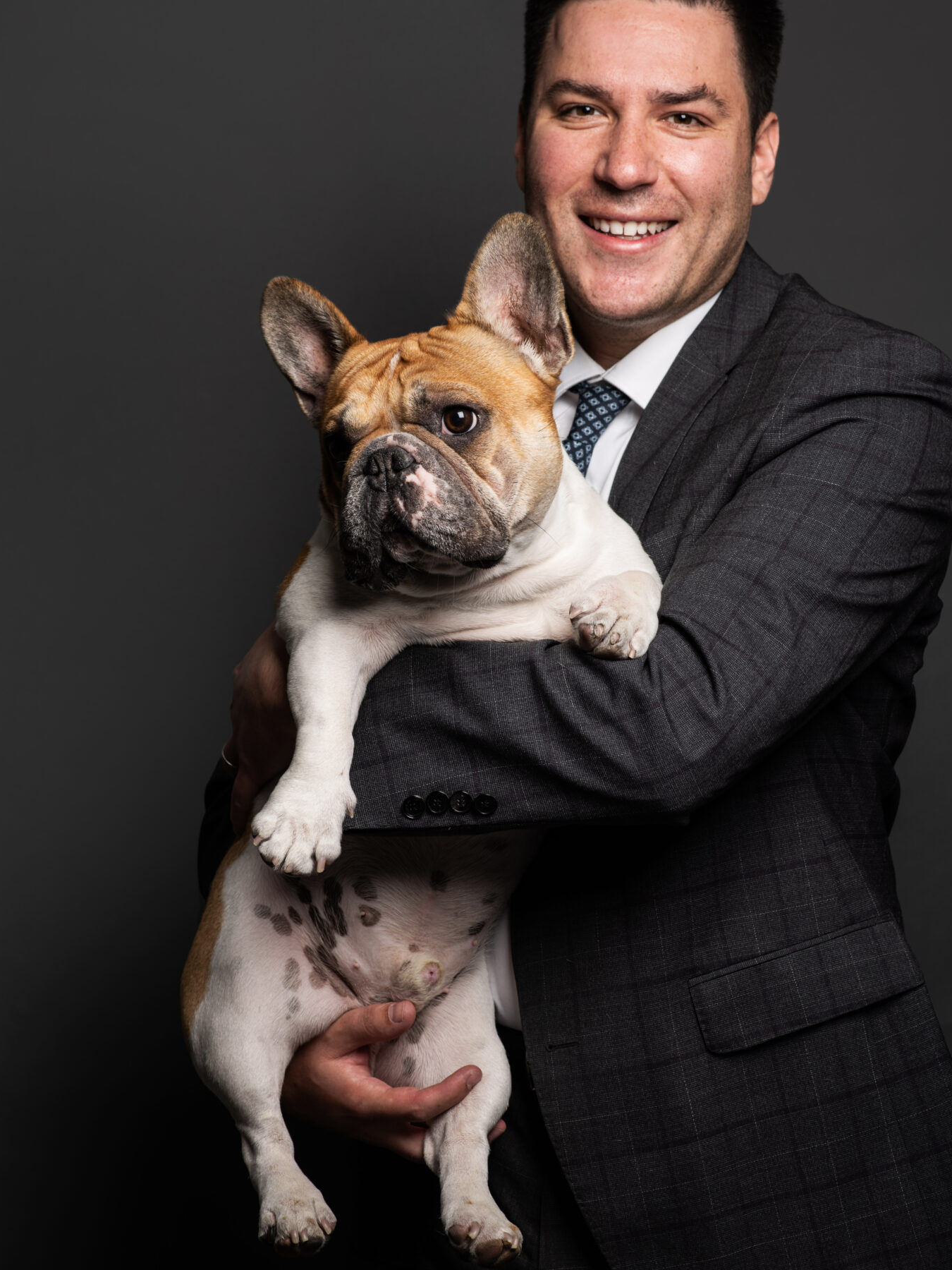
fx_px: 3410
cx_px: 478
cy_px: 621
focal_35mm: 93
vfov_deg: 21.1
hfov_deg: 15.9
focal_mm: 85
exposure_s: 1/160
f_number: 5.6
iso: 50
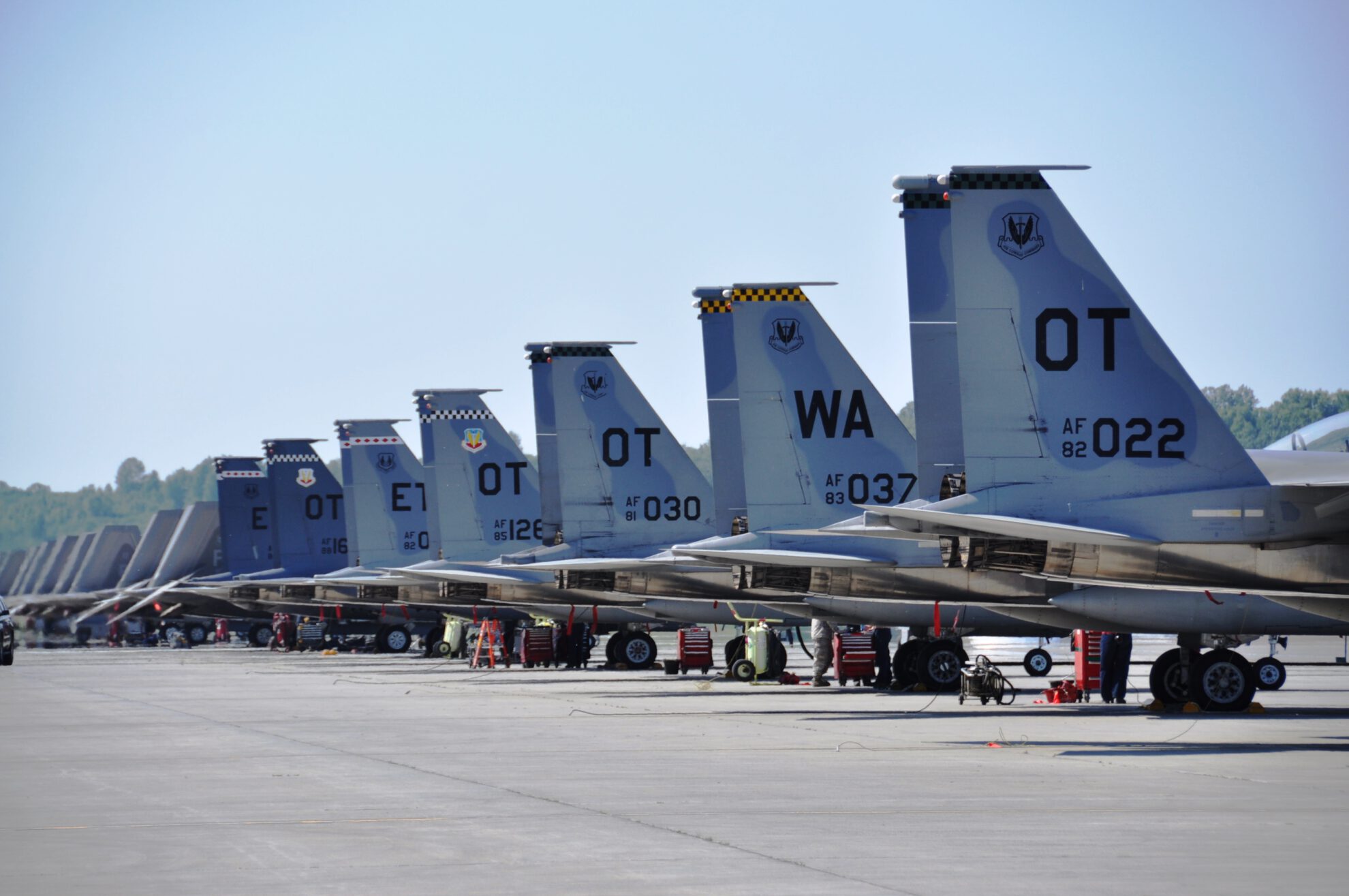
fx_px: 7579
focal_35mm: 202
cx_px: 674
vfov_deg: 6.8
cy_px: 448
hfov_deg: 10.2
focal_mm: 135
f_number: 5.6
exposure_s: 1/800
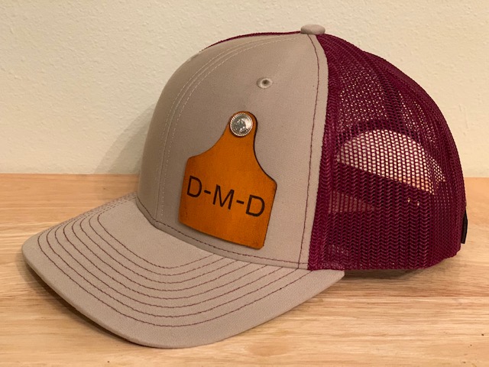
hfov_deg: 36.8
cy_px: 184
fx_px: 735
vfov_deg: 28.0
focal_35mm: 52
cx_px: 244
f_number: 2.4
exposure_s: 1/40
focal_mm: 6
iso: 400
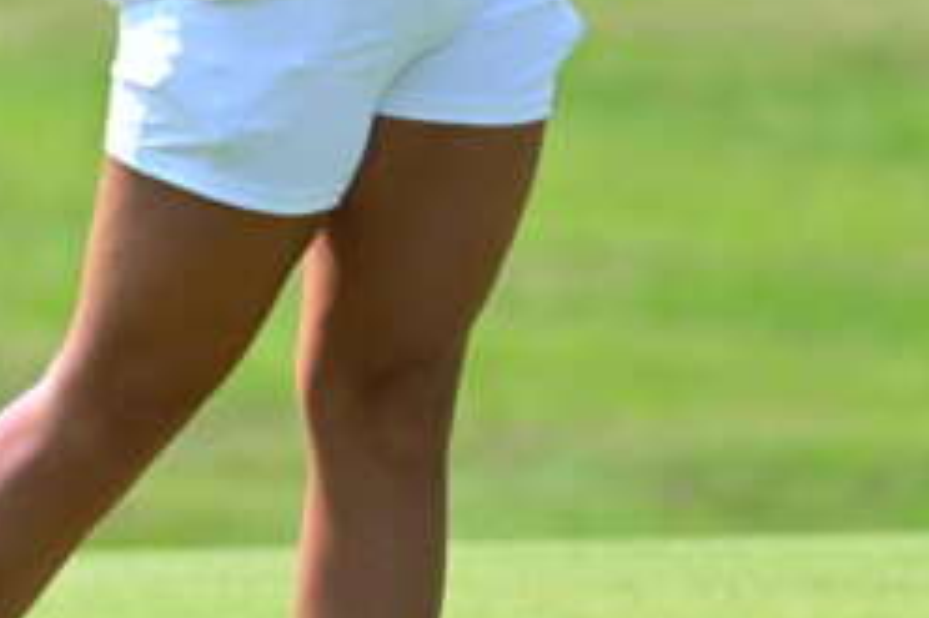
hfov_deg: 1.6
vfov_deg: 1.1
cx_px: 273
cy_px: -251
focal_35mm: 1280
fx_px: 33008
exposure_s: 1/1250
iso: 360
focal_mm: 310
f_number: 5.6
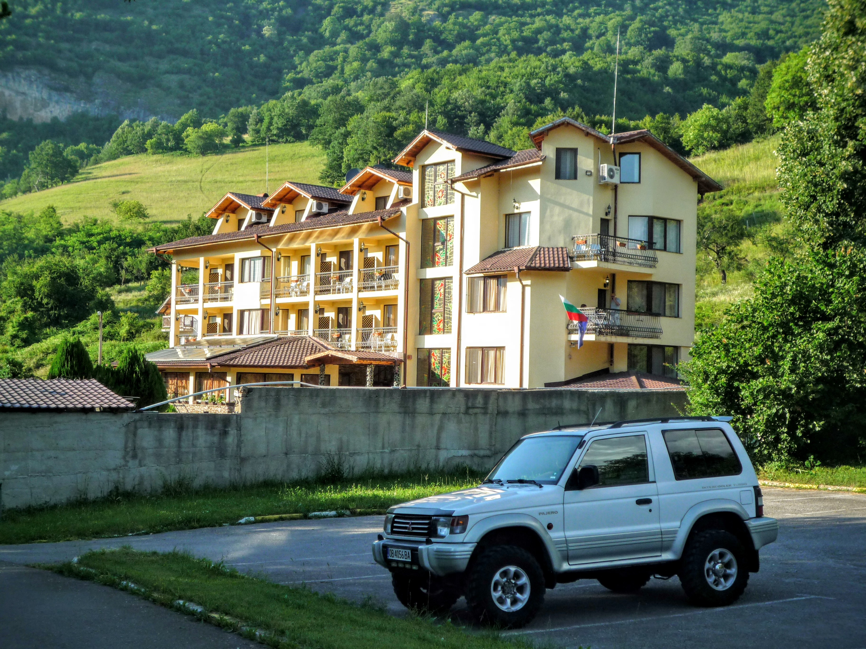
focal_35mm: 53
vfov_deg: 27.5
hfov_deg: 36.2
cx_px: 433
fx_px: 1326
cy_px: 324
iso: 100
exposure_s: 1/320
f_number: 4.3
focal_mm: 9.3
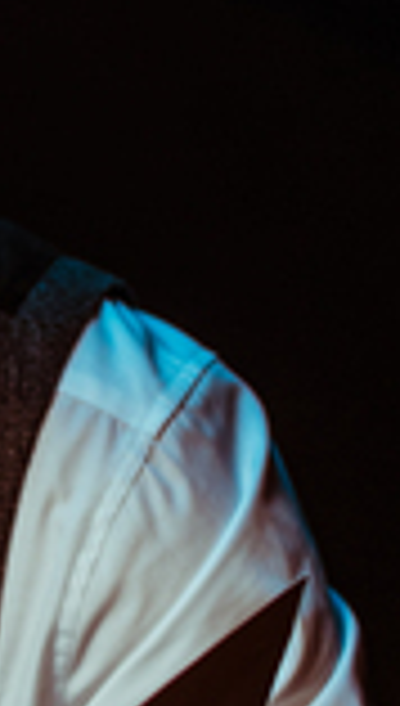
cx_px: -364
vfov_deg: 10.2
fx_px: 3862
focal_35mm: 206
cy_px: 998
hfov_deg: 5.8
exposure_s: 1/160
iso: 200
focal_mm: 35
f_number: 3.5
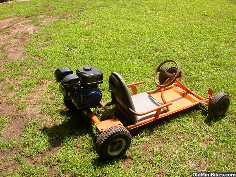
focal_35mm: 37
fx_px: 252
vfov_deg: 38.7
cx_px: 118
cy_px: 88
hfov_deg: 50.1
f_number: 4.5
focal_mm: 5.6
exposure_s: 1/367
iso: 100
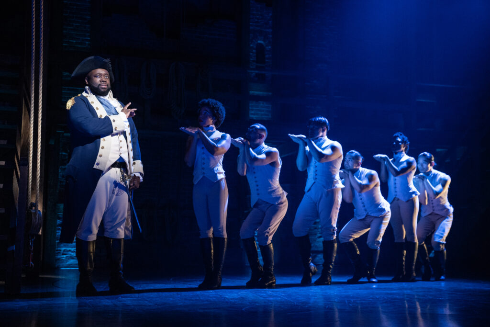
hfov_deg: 38.9
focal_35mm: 51
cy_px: 164
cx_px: 245
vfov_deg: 26.5
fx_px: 694
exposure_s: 1/320
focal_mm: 51
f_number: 4.5
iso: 5000
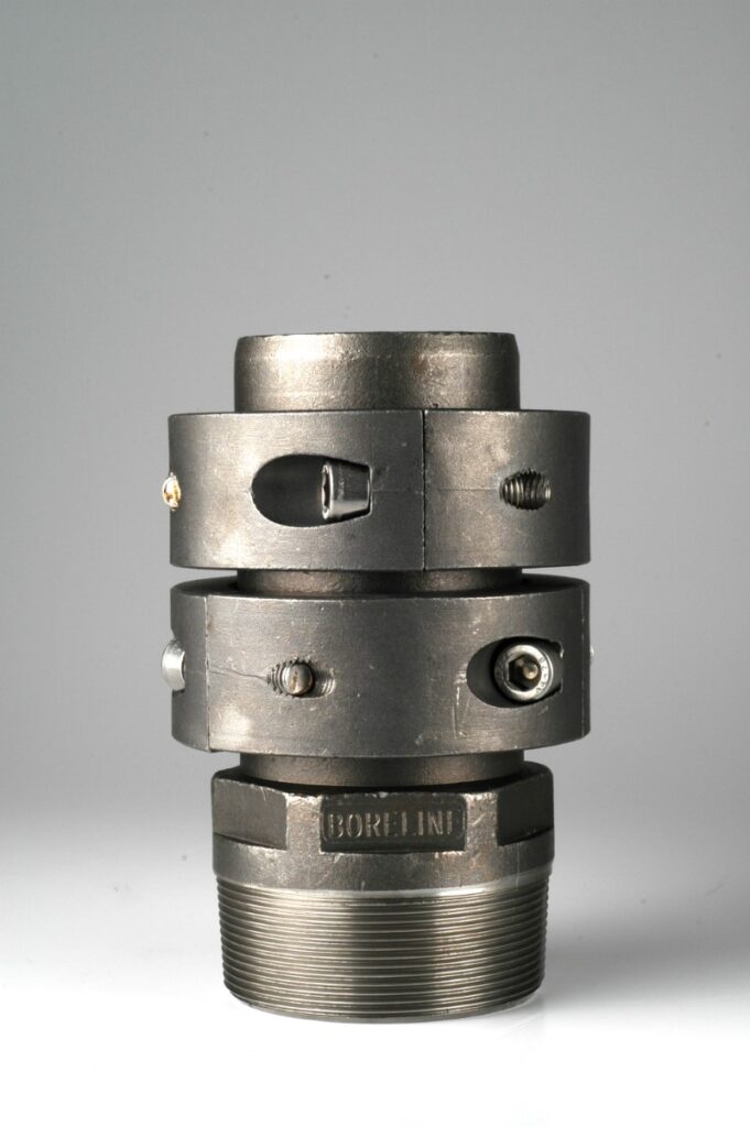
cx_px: 375
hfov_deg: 18.2
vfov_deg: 27.0
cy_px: 564
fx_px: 2348
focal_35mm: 75
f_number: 13
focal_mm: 50
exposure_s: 1
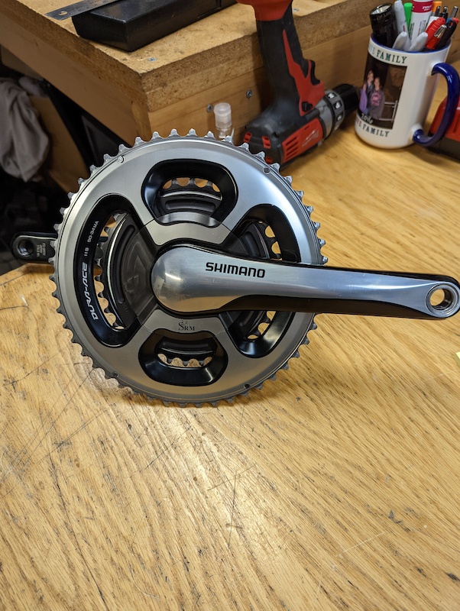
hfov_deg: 56.9
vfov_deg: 71.5
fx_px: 424
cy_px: 306
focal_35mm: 24
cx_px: 230
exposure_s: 1/120
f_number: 1.85
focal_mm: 6.81
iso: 134
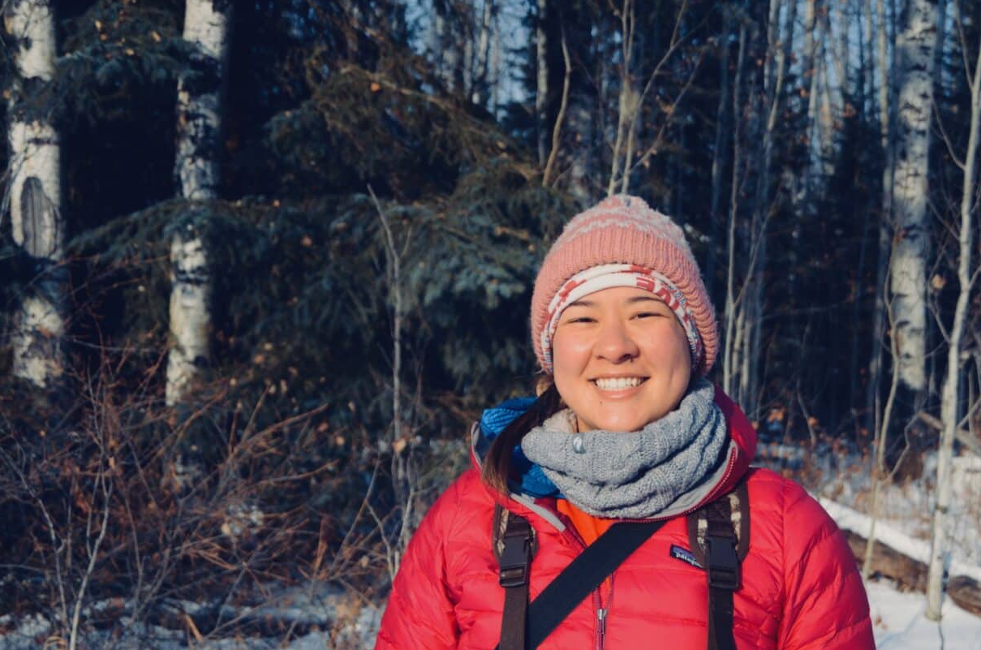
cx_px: 508
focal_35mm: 53
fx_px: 1441
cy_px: 335
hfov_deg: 37.6
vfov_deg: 25.4
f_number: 4
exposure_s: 1/8000
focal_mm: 30
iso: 1250
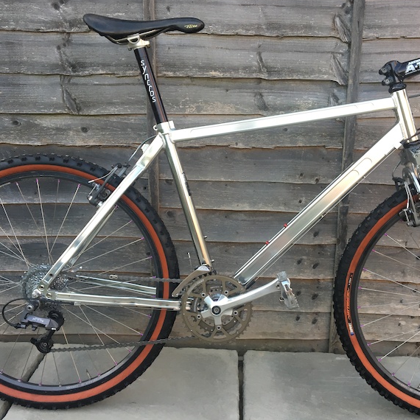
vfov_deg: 46.0
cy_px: 206
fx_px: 494
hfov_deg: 46.0
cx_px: 235
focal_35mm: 36
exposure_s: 1/33
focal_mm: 4.15
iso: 25
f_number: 2.2
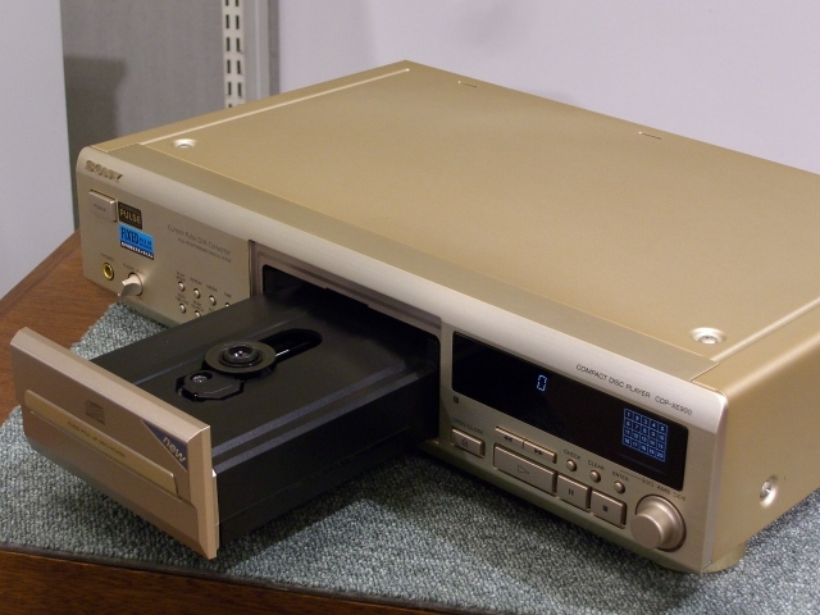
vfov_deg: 21.6
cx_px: 410
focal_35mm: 68
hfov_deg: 28.6
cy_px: 308
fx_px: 1611
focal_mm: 14.2
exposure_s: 1/20
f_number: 4
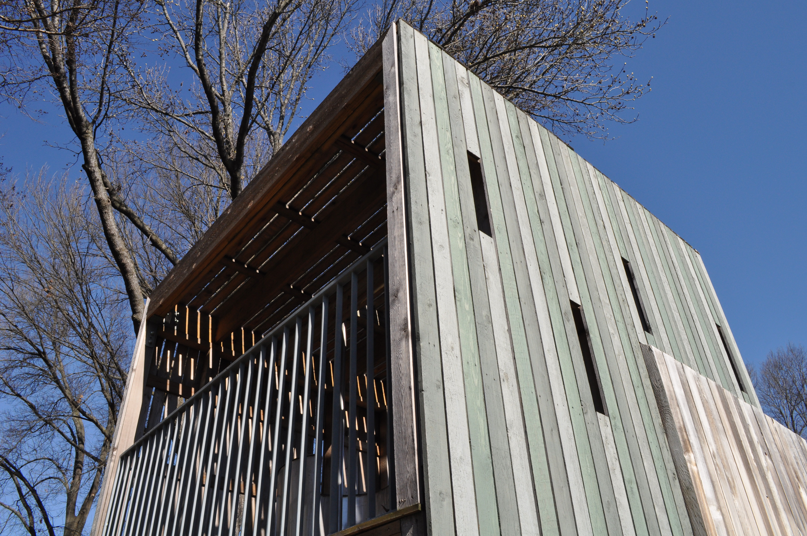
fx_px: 605
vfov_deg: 47.8
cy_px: 268
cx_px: 404
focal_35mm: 27
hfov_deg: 67.4
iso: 400
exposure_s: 1/320
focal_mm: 18
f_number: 13
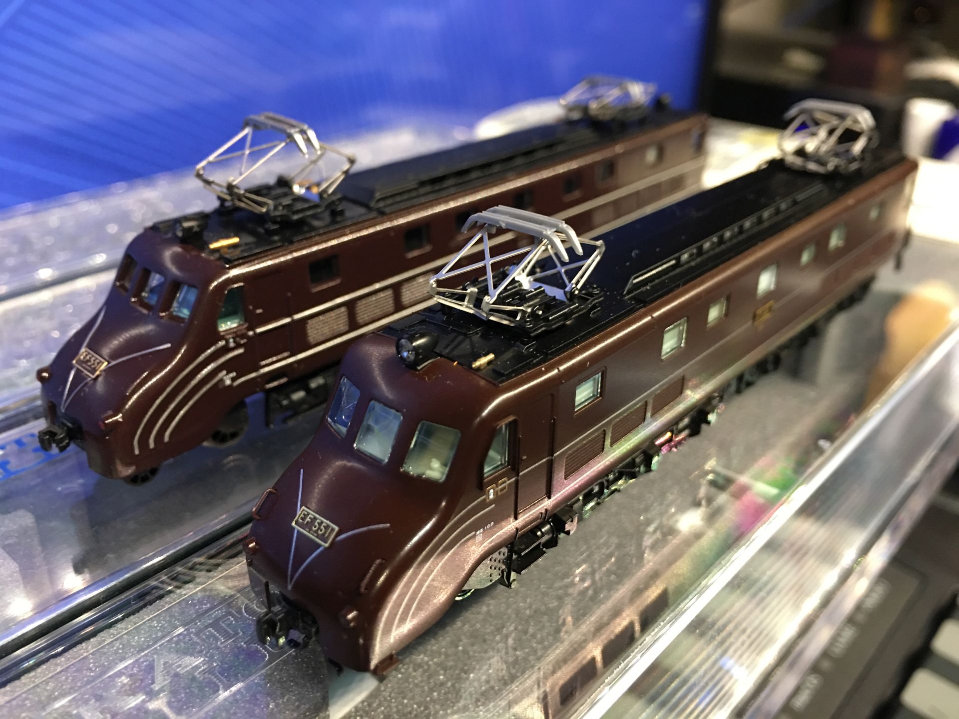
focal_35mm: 29
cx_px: 480
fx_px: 803
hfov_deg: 61.7
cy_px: 360
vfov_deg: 48.2
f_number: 2.2
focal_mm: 4.15
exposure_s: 1/4
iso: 50
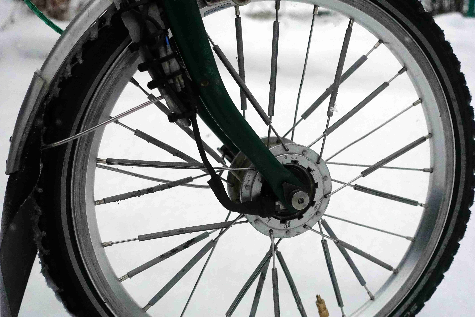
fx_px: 541
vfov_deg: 32.6
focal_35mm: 41
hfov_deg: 47.4
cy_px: 158
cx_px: 238
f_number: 2.8
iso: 4000
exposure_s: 1/6400
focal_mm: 15.1
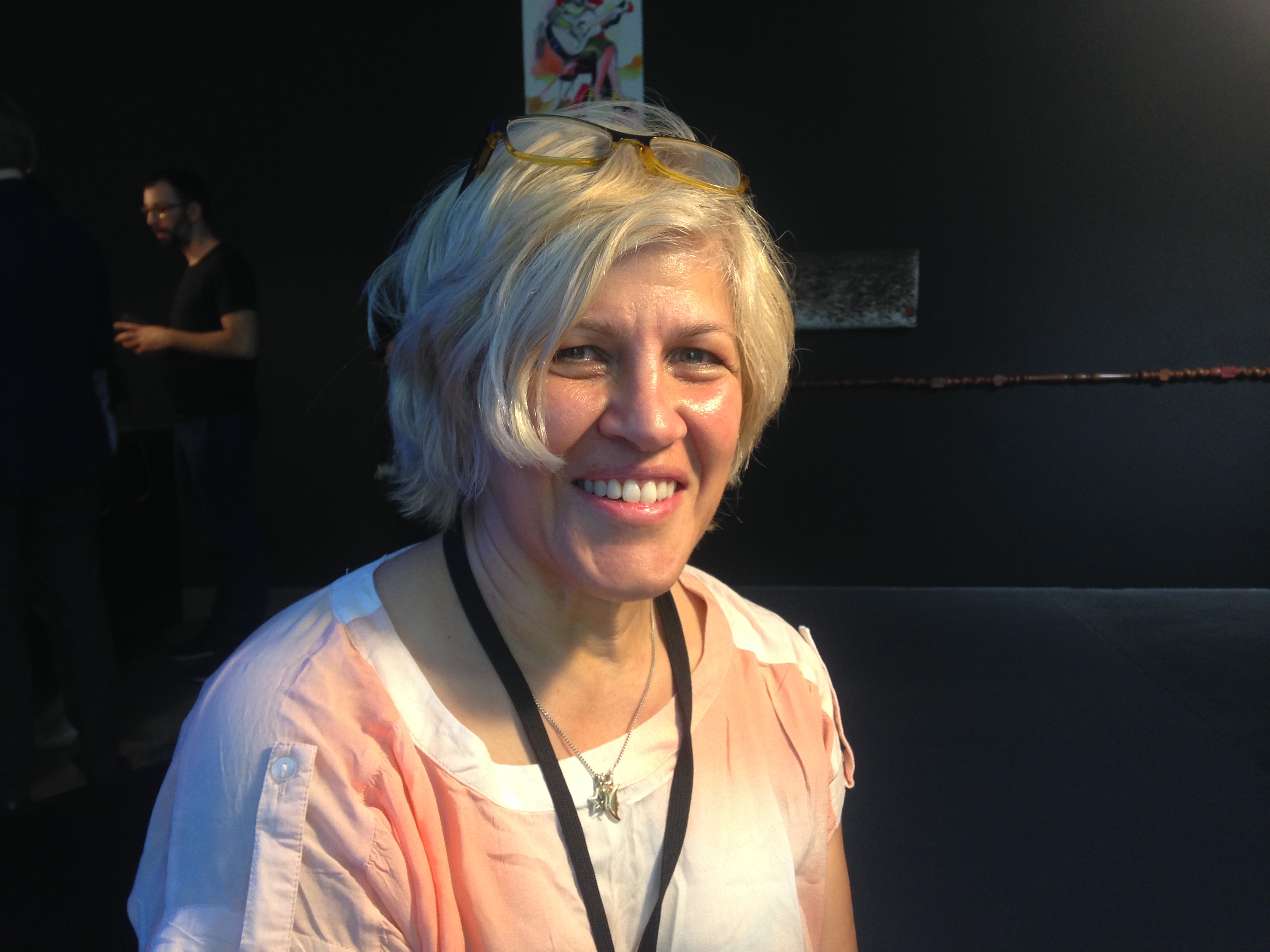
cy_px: 476
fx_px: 1211
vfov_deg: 42.9
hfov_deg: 55.4
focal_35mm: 33
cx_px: 635
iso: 80
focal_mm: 4.12
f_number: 2.4
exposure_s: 1/20
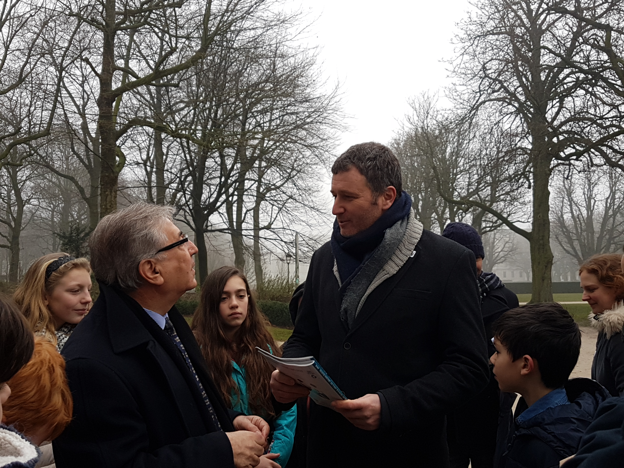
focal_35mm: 26
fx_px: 469
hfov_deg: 67.3
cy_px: 234
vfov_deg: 53.1
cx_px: 312
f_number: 1.7
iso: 50
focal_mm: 4.2
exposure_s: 1/100
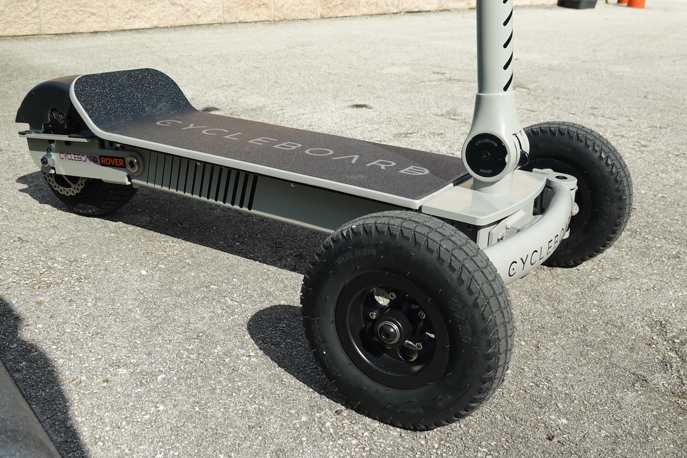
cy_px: 229
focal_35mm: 39
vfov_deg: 34.2
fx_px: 744
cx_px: 344
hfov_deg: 49.6
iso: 100
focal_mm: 14.4
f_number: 4.5
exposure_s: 1/50
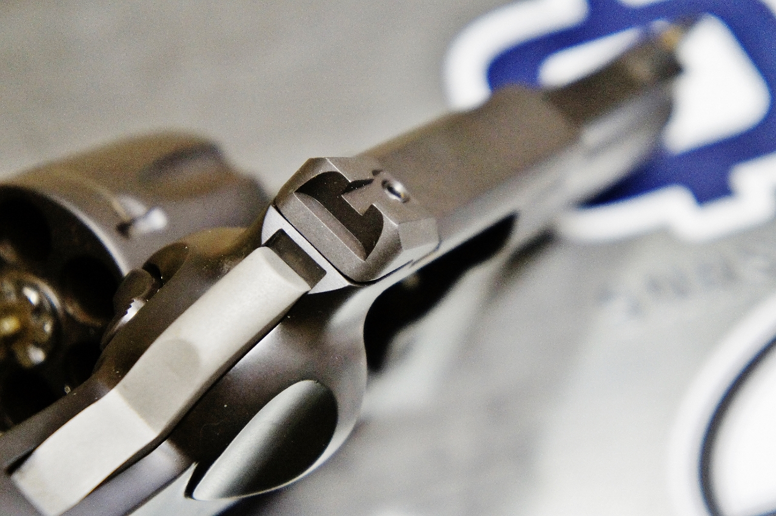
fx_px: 1777
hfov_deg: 24.6
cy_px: 258
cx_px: 388
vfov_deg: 16.5
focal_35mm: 82
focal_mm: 55
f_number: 5.6
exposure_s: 1/25
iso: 1600
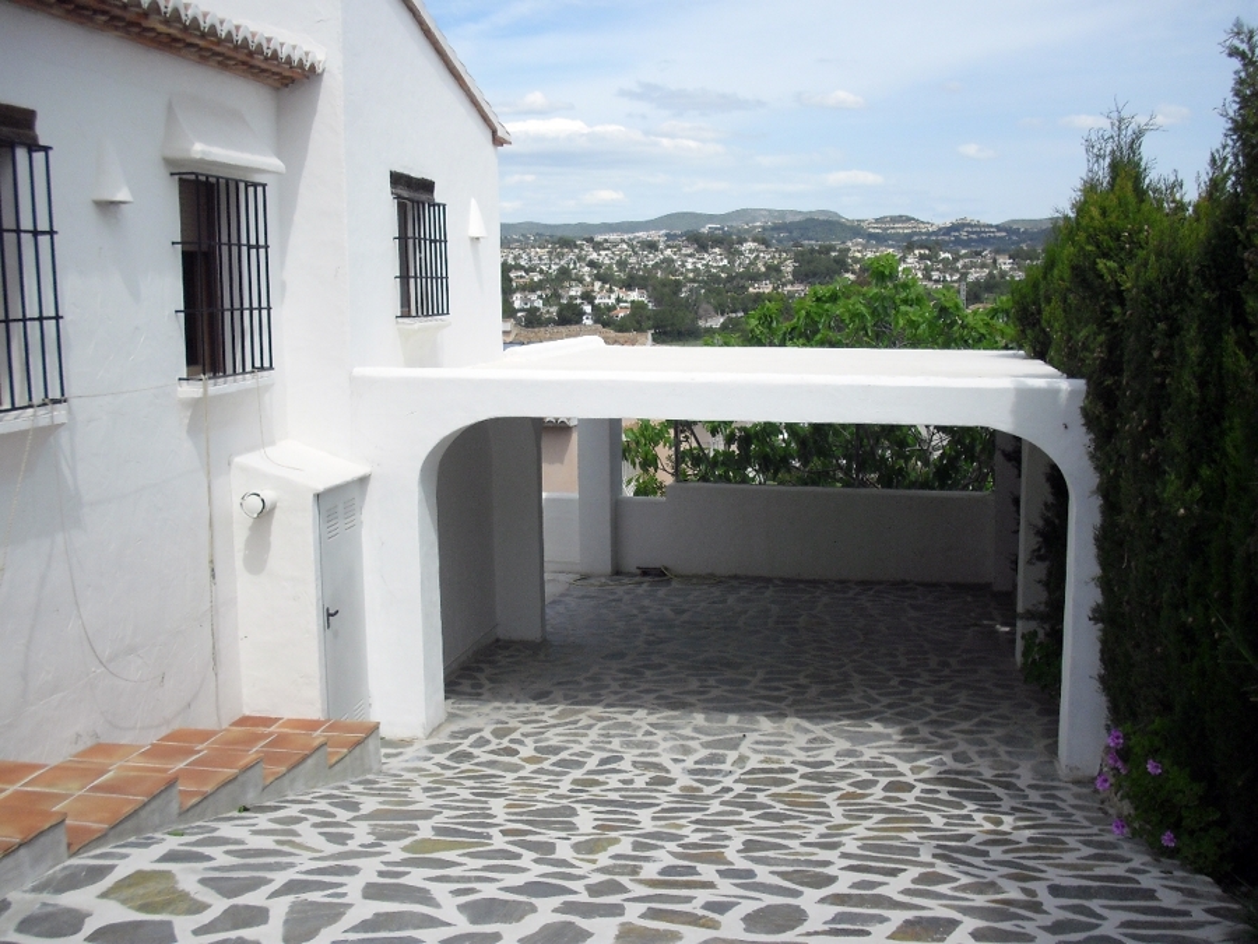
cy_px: 472
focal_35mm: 38
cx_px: 629
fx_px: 1381
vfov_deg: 37.7
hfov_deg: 49.0
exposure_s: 1/250
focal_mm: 6.2
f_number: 8
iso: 100
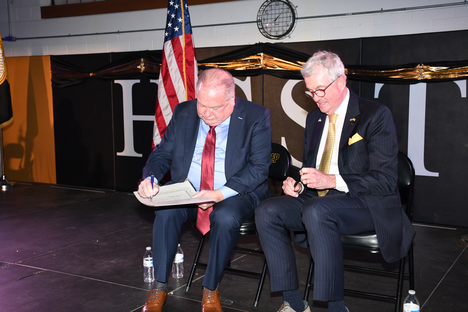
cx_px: 234
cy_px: 156
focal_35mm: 45
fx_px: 585
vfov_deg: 29.9
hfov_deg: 43.6
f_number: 7.1
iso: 800
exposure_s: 1/60
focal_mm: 30
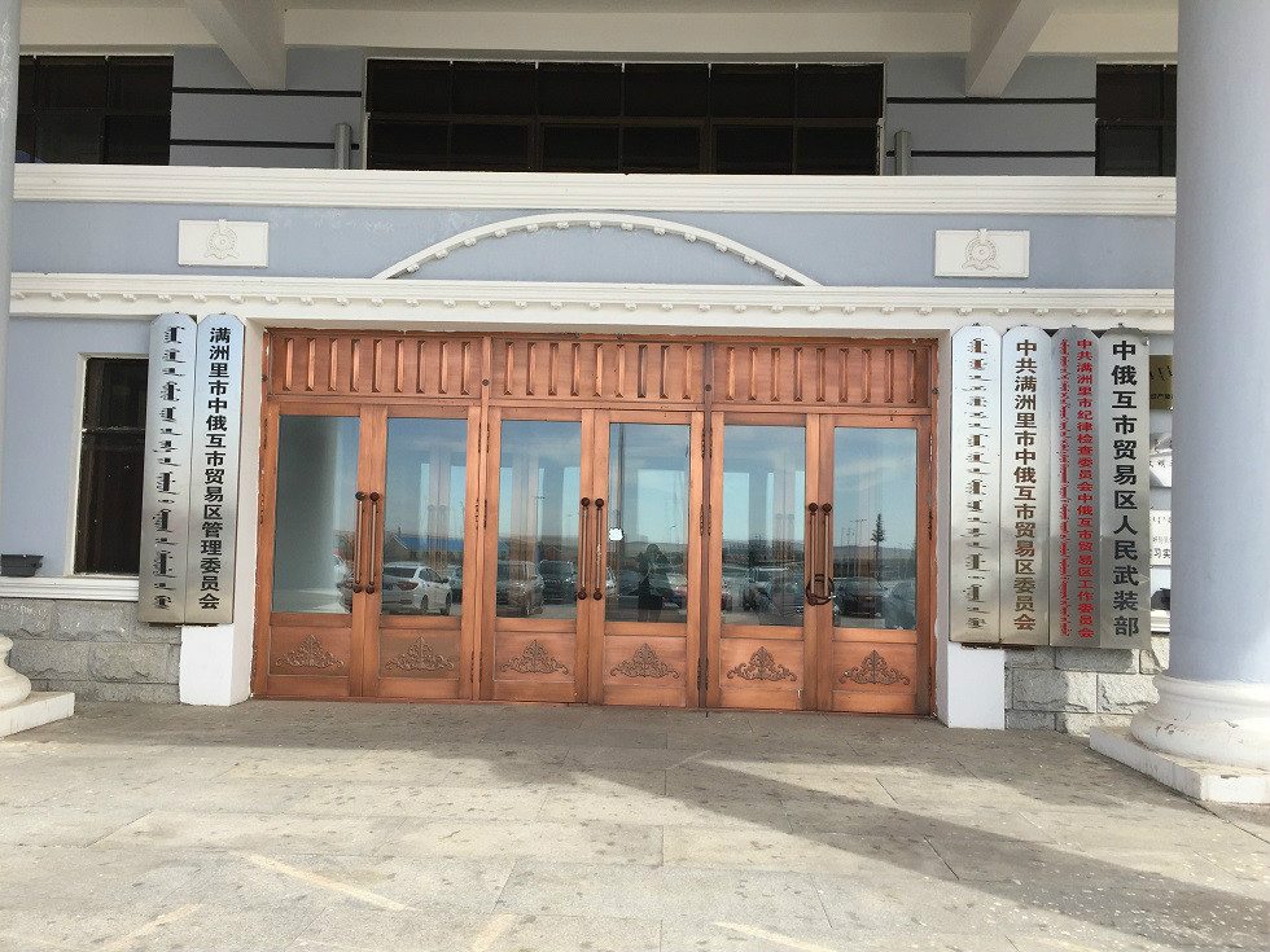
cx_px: 635
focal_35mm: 29
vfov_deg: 48.2
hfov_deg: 61.7
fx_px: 1064
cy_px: 476
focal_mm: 4.15
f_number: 2.2
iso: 32
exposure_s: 1/879
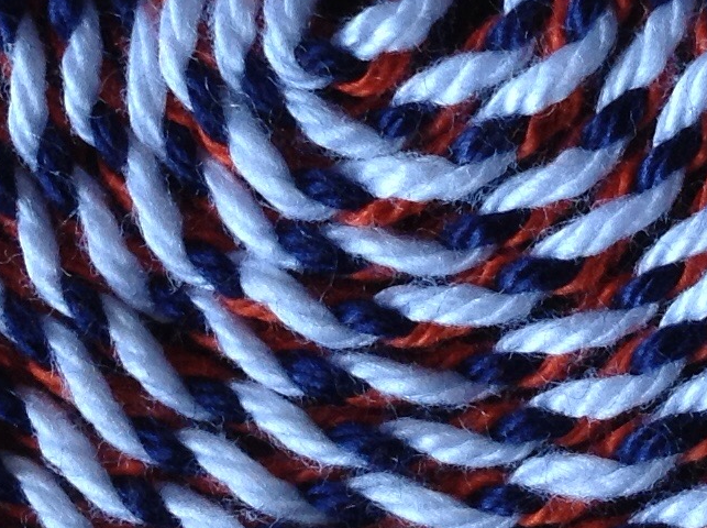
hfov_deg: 14.8
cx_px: 479
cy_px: -54
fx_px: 2712
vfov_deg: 11.0
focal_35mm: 133
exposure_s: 1/60
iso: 40
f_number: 2.4
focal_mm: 3.3
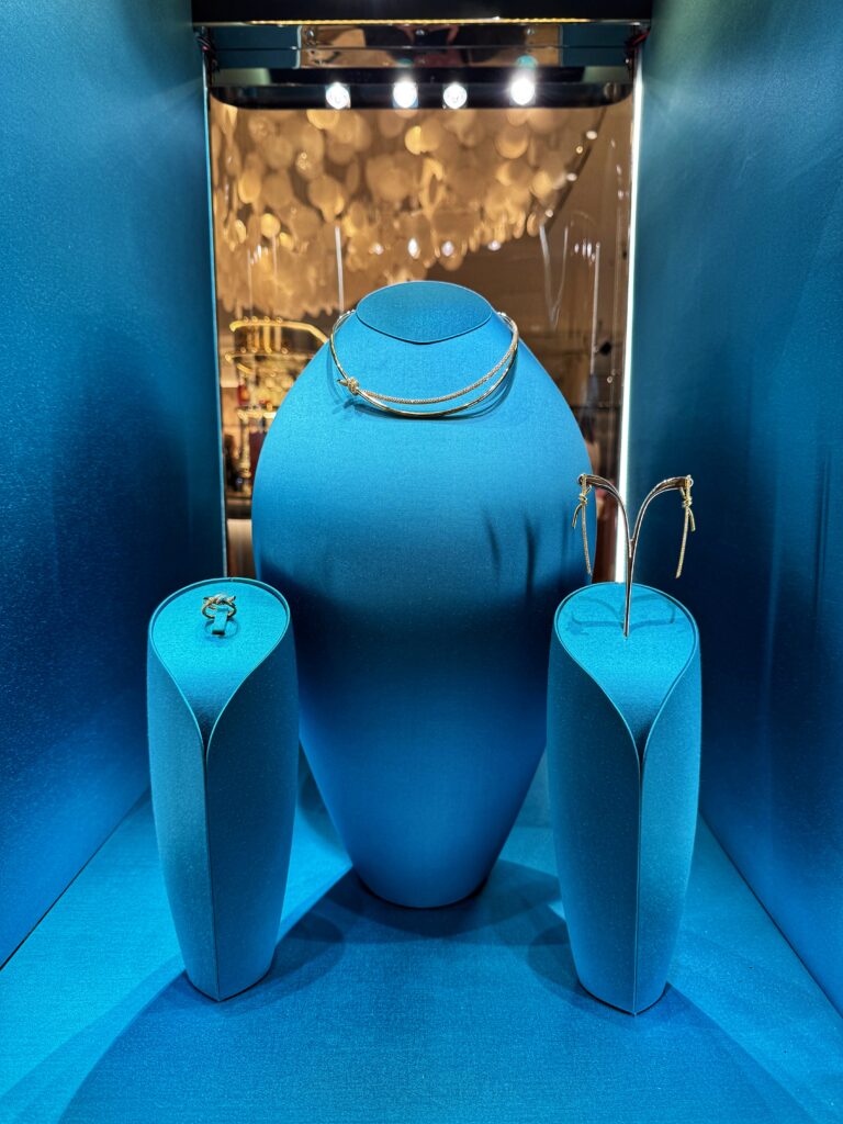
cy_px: 562
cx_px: 422
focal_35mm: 24
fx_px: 779
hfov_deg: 56.8
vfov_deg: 71.6
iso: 80
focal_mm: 6.76
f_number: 1.78
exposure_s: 1/278
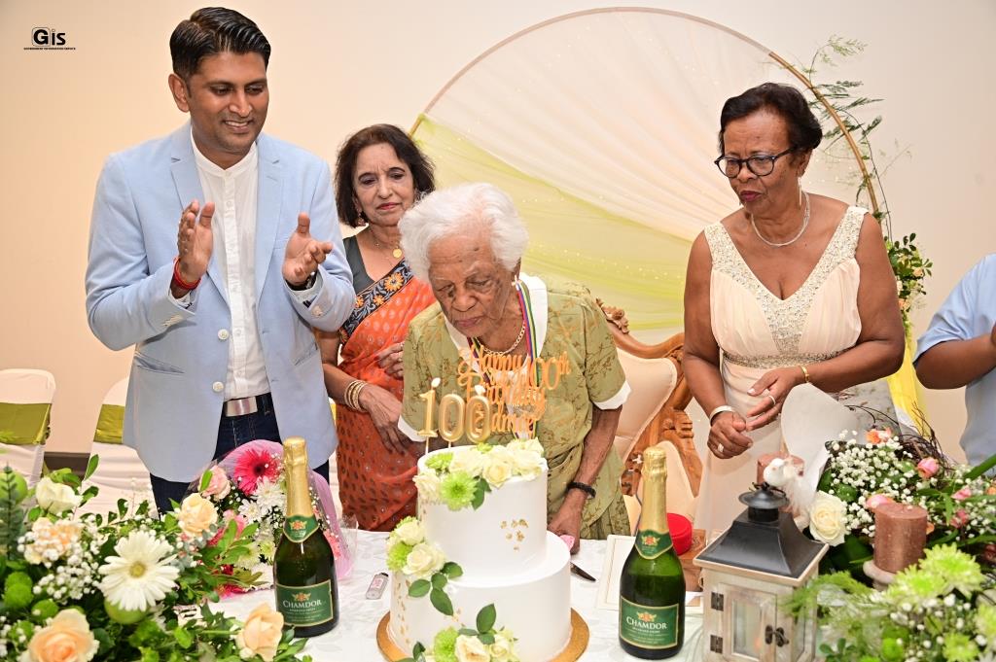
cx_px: 498
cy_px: 331
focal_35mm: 32
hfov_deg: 58.8
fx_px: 885
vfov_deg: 41.1
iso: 1000
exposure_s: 1/200
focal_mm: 32
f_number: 5.6
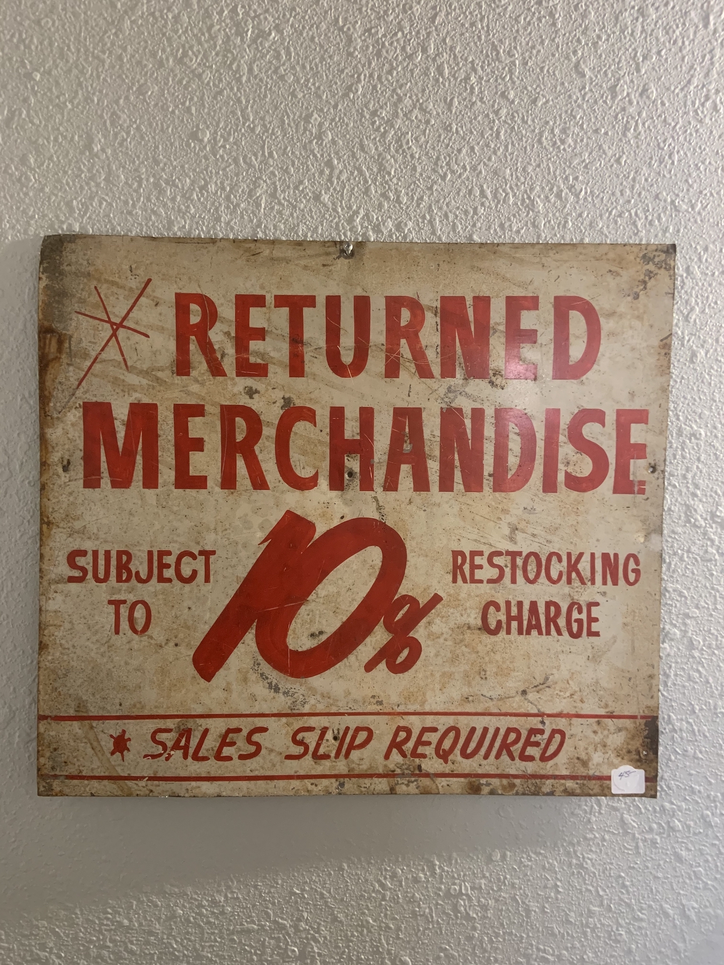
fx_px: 725
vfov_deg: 67.3
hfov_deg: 53.1
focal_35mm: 26
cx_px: 362
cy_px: 482
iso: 250
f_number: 1.8
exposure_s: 1/40
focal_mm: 4.25
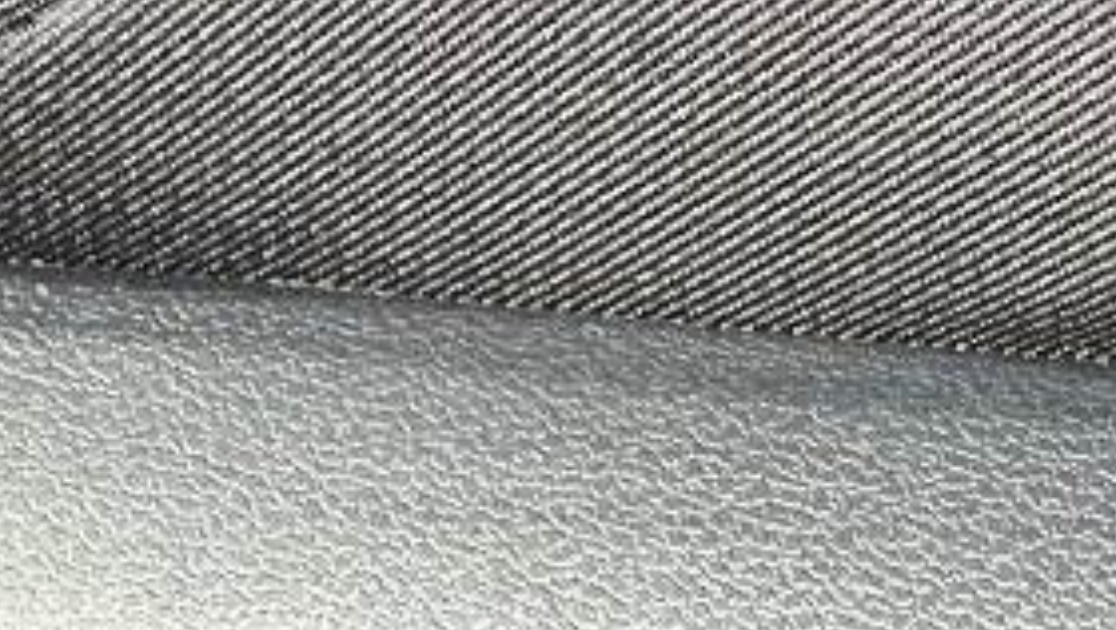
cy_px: 1356
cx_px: 1064
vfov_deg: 6.2
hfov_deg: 11.2
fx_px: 5656
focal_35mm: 191
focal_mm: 6.86
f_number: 1.78
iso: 640
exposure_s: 1/30
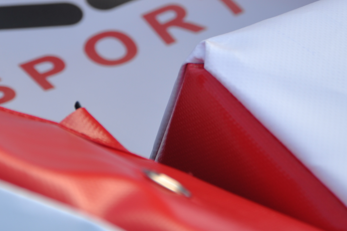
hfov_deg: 10.0
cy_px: 8
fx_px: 1983
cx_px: 182
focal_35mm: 206
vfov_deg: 6.6
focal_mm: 62
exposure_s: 1/100
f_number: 5.3
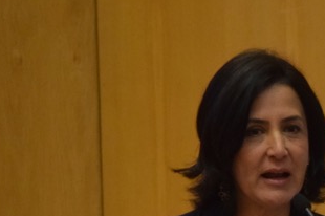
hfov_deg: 2.6
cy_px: 295
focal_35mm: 806
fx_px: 7273
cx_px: 393
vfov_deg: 1.7
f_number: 5.6
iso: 1600
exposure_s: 1/50
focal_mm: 185
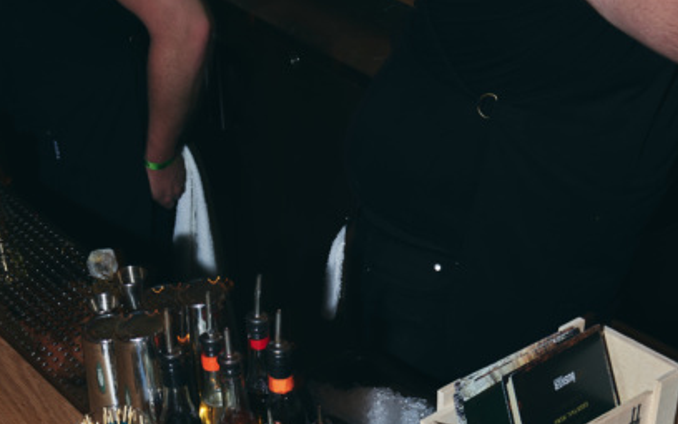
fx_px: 1386
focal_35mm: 75
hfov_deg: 27.1
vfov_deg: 16.0
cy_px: 634
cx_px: 174
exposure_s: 1/10
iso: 100
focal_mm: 25
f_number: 4
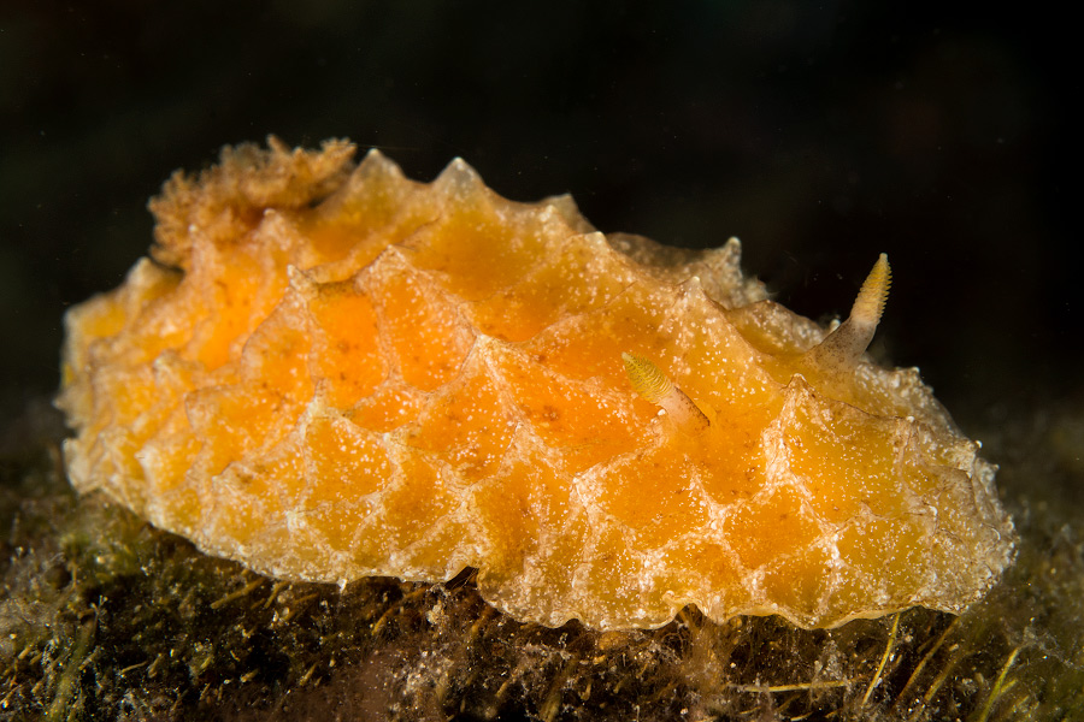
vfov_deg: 15.2
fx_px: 2710
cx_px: 542
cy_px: 361
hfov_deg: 22.6
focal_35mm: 90
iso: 100
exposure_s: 1/100
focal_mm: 60
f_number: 22
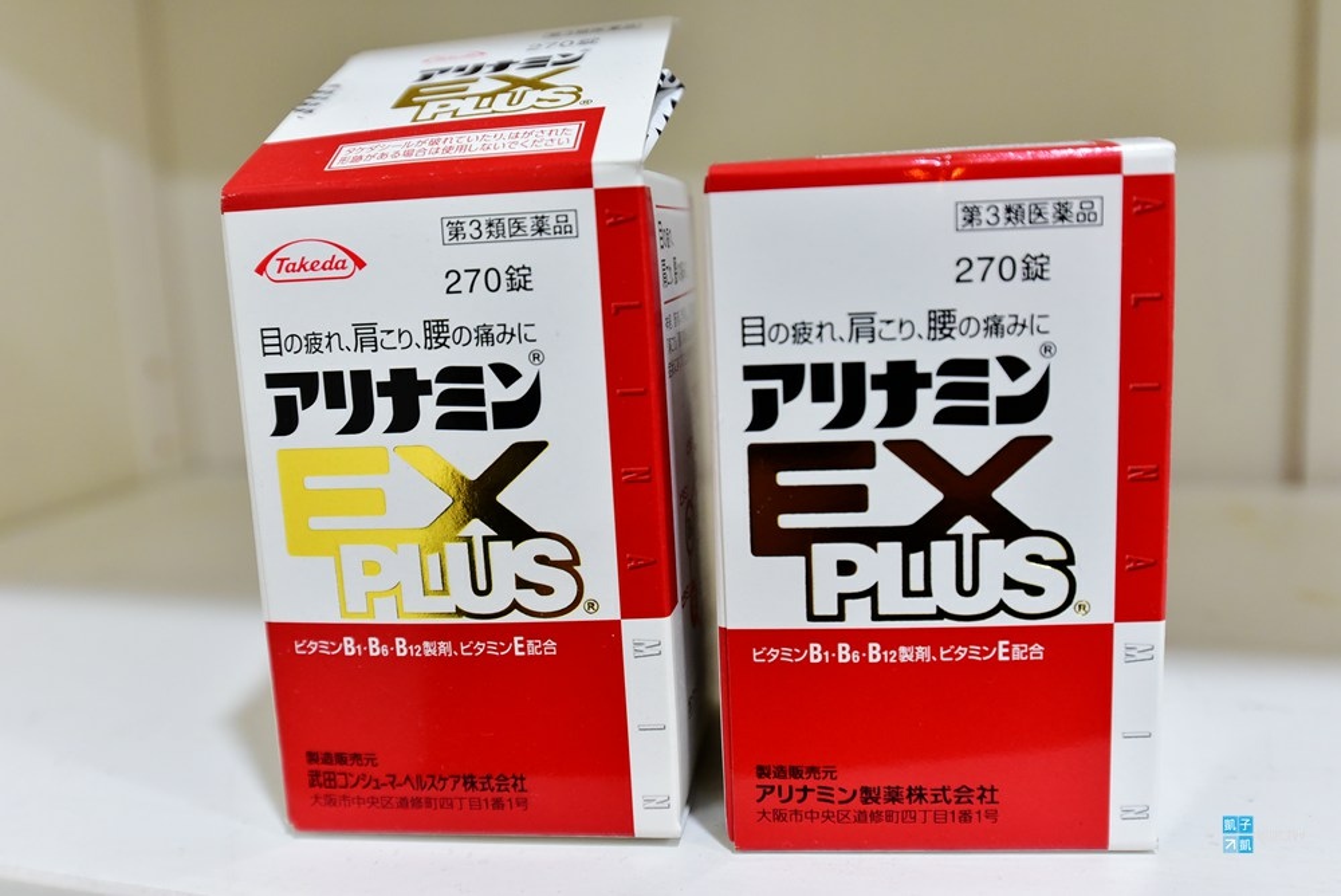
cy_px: 448
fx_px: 1304
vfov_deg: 37.9
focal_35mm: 35
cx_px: 670
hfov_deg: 54.4
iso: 2000
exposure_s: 1/60
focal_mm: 35
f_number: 5.6
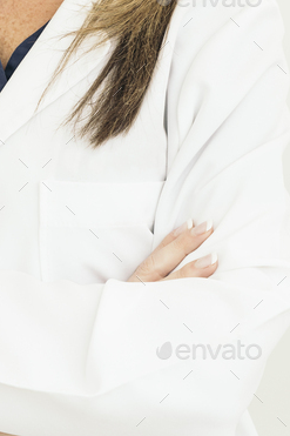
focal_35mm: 167
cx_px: 29
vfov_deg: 12.2
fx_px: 2020
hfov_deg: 8.2
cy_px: -12
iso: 640
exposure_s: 1/80
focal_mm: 70
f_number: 5.6
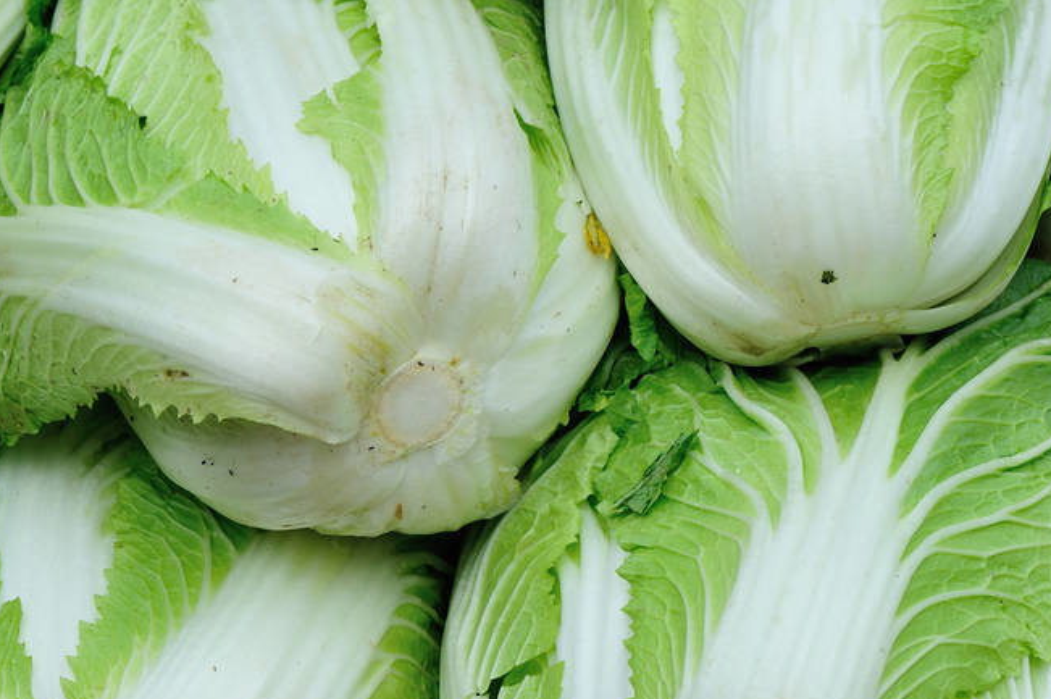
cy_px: 369
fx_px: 4813
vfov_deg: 8.3
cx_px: 446
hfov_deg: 12.5
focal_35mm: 165
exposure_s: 1/400
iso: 200
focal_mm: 105
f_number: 8
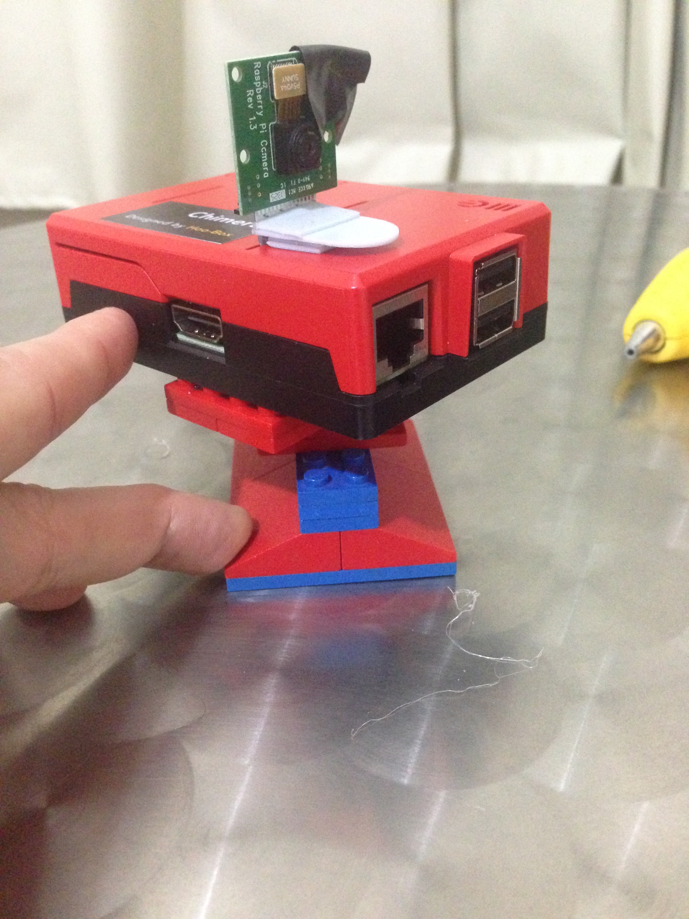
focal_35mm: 33
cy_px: 460
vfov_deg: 55.4
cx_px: 344
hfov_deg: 42.9
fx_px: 876
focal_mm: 4.12
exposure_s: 1/15
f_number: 2.4
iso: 800
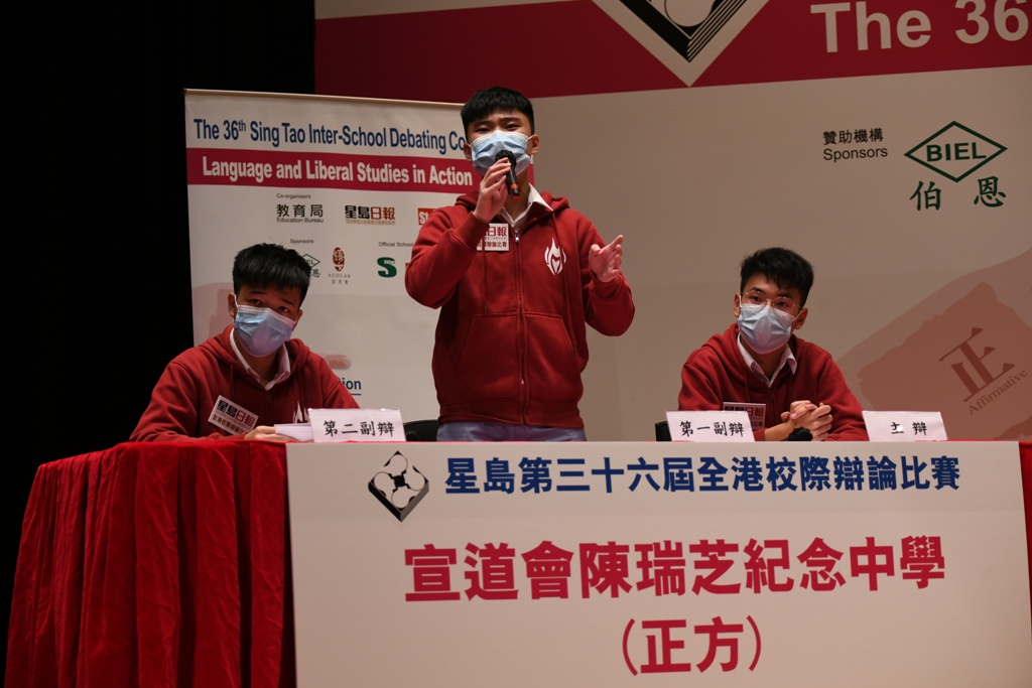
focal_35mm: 100
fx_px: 2867
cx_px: 516
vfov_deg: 13.7
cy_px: 344
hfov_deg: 20.4
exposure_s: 1/100
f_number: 5
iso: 1600
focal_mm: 100
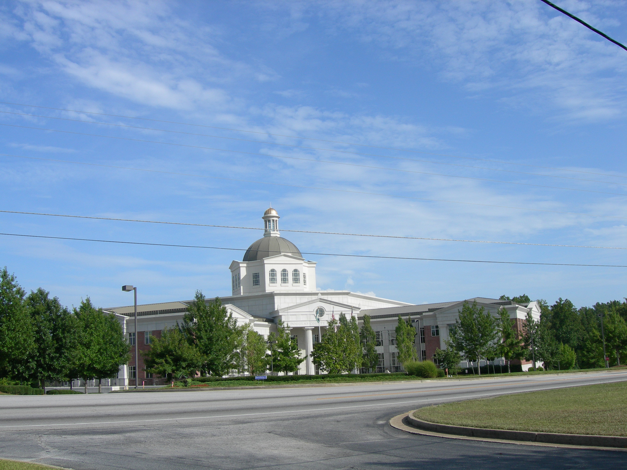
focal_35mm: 38
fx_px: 688
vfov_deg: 37.7
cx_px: 314
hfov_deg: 49.0
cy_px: 235
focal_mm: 7.8
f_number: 4.8
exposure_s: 1/573
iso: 50
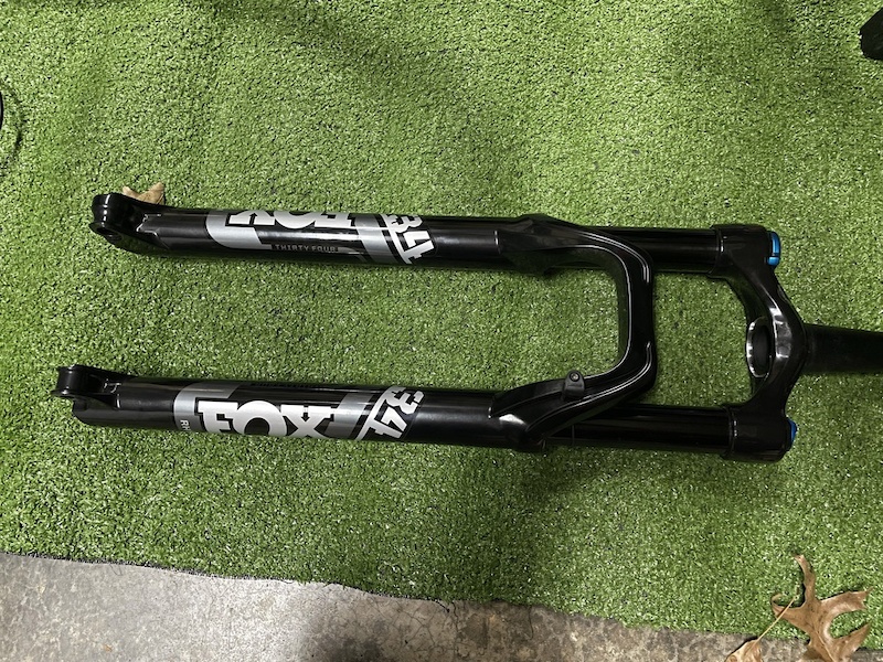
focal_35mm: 26
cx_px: 442
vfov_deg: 53.1
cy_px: 331
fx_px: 663
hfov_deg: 67.3
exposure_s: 1/30
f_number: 1.6
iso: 500
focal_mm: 4.2
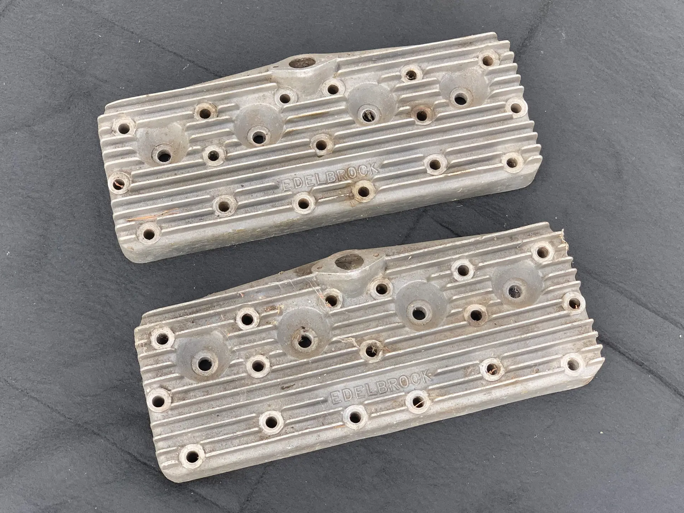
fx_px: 1028
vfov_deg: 28.0
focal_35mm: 52
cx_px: 342
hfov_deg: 36.8
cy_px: 256
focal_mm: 6
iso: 32
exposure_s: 1/122
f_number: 2.4
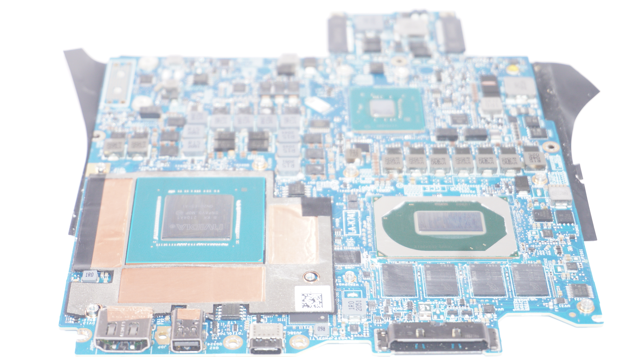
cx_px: 316
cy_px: 190
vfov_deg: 16.5
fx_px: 1229
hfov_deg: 29.0
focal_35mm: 73
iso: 500
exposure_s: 1/160
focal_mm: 46
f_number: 5.6
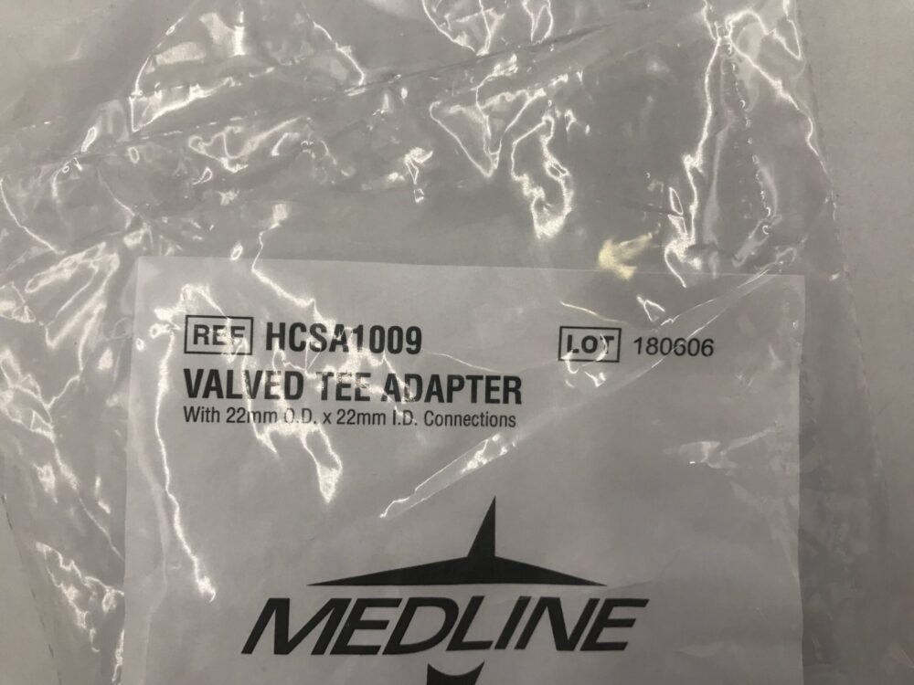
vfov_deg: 49.7
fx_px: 739
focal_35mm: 28
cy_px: 342
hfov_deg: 63.4
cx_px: 457
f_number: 1.8
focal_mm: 3.99
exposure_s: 1/40
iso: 20
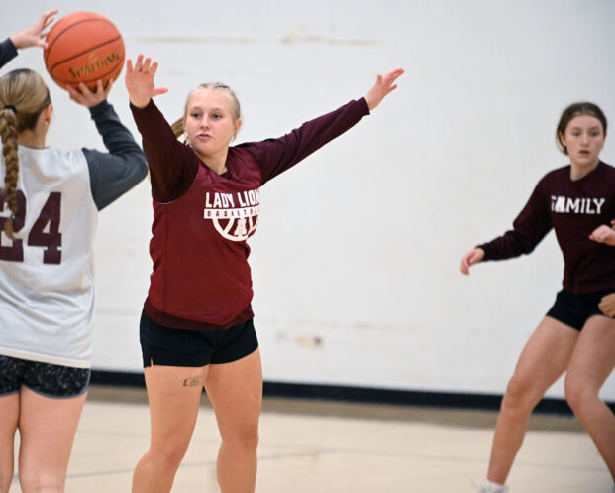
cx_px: 244
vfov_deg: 6.8
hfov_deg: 8.5
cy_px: 246
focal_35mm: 227
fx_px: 4132
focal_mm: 200
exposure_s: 1/1000
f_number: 3.5
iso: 8000
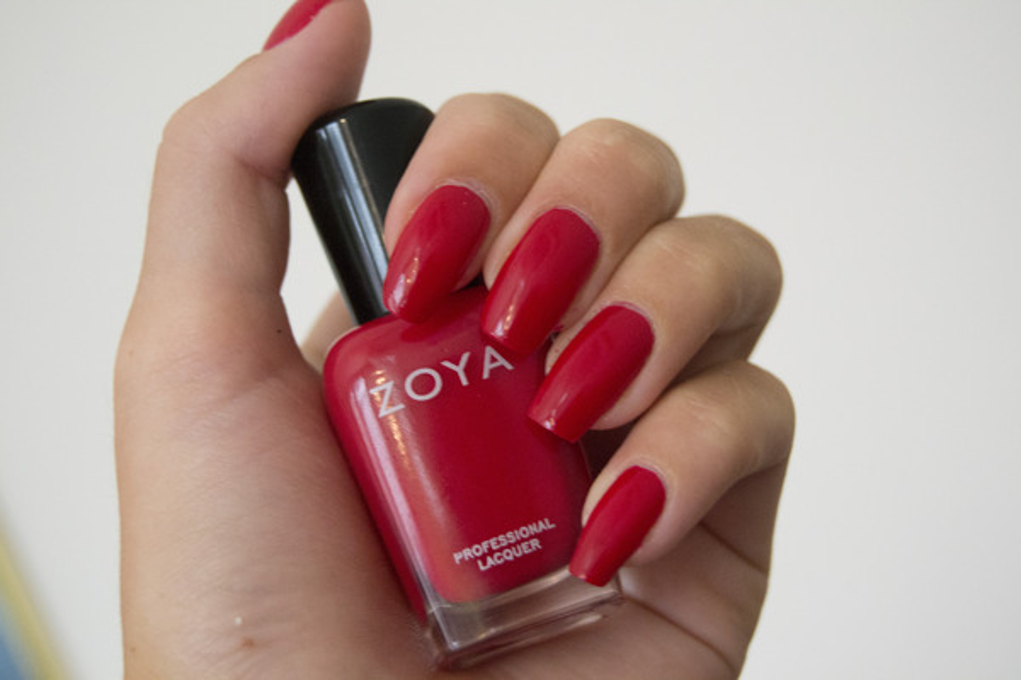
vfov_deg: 18.9
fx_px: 2042
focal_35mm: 72
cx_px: 510
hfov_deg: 28.1
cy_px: 340
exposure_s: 1/60
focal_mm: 48
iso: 2200
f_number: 5.3
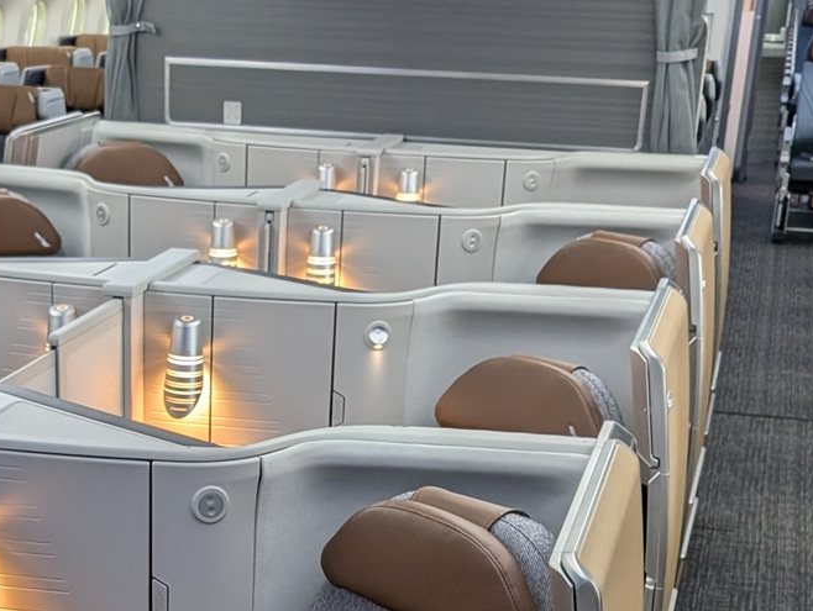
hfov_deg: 26.4
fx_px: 1716
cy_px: 731
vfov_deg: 19.1
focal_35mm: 73
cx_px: 235
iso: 117
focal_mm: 6.9
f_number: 1.68
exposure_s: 1/30.3
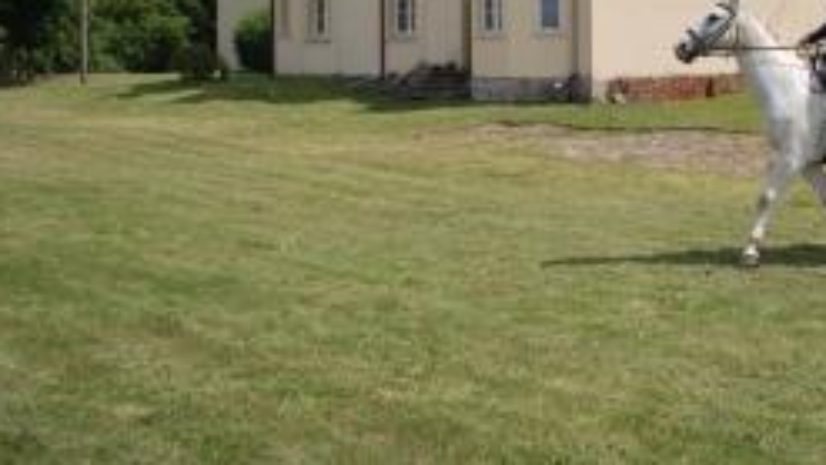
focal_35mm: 57
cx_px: 625
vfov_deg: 20.3
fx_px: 1249
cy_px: -17
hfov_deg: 35.7
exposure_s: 1/1250
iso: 100
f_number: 3.8
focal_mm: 20
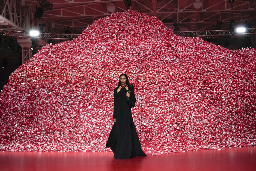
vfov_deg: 19.5
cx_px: 128
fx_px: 498
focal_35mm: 70
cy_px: 86
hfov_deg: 28.8
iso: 800
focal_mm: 70
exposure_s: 1/640
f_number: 2.8
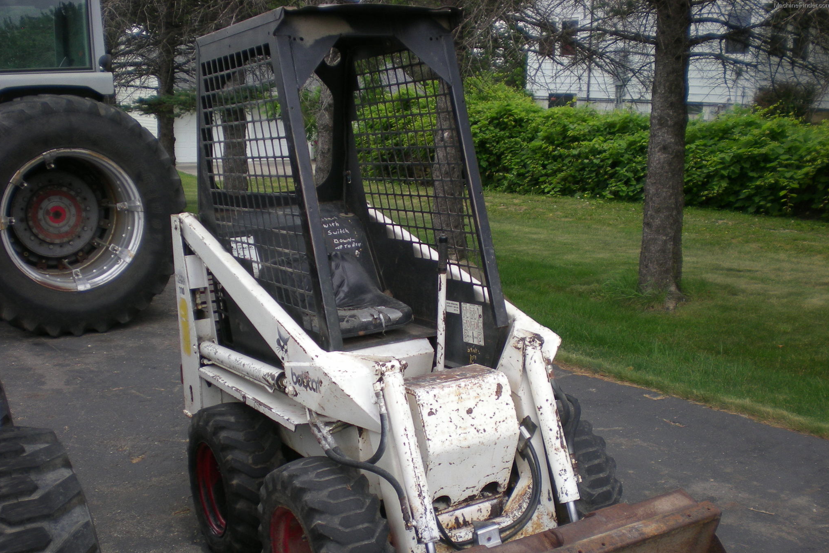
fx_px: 921
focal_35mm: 40
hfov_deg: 48.5
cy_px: 313
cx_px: 412
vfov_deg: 33.3
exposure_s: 1/210
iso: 50
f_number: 3.1
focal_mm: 6.3
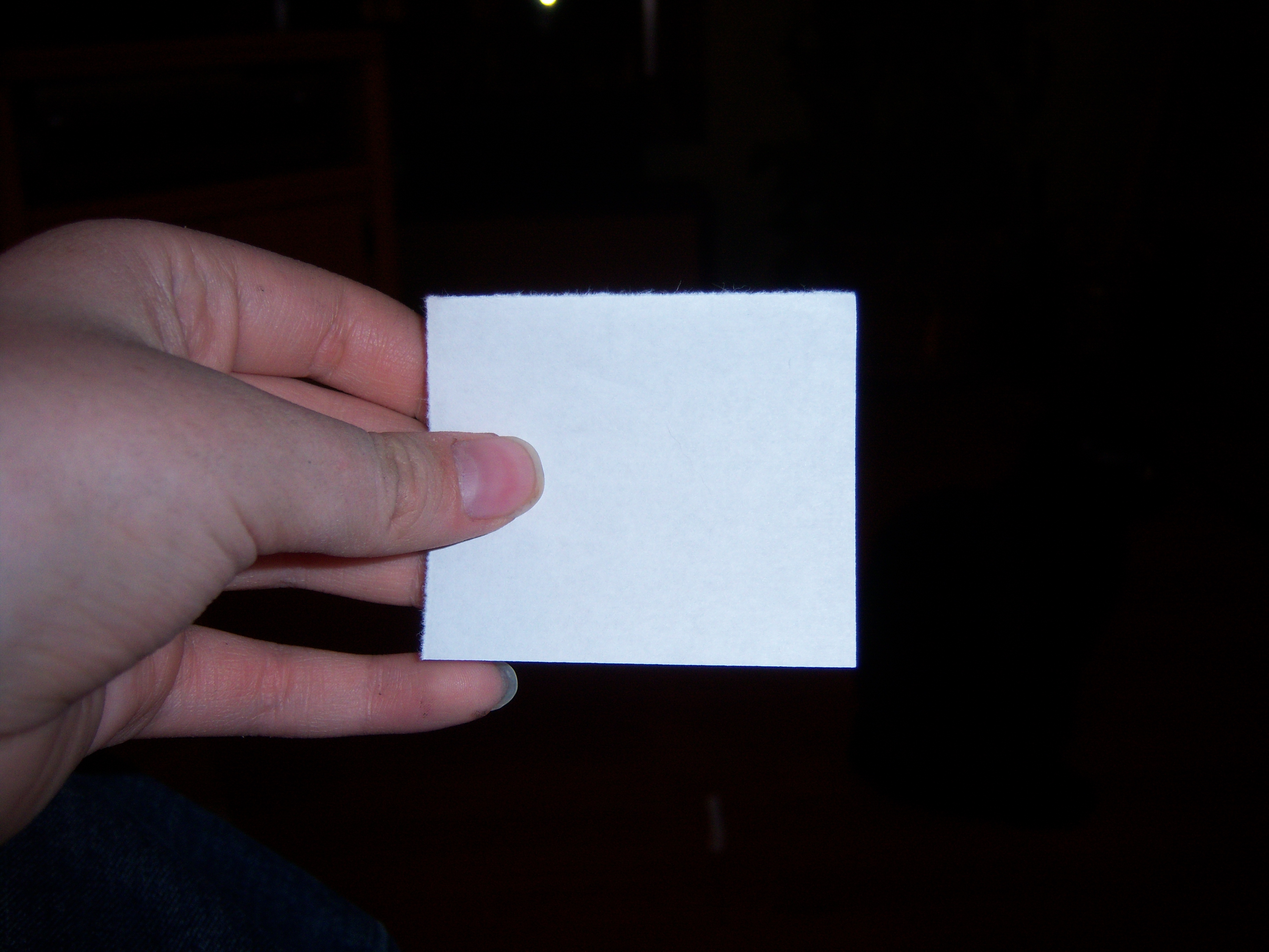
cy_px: 476
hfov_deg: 51.4
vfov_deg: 39.7
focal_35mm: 36
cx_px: 634
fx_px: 1320
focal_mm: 7.5
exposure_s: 1/60
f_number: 2.8
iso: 80
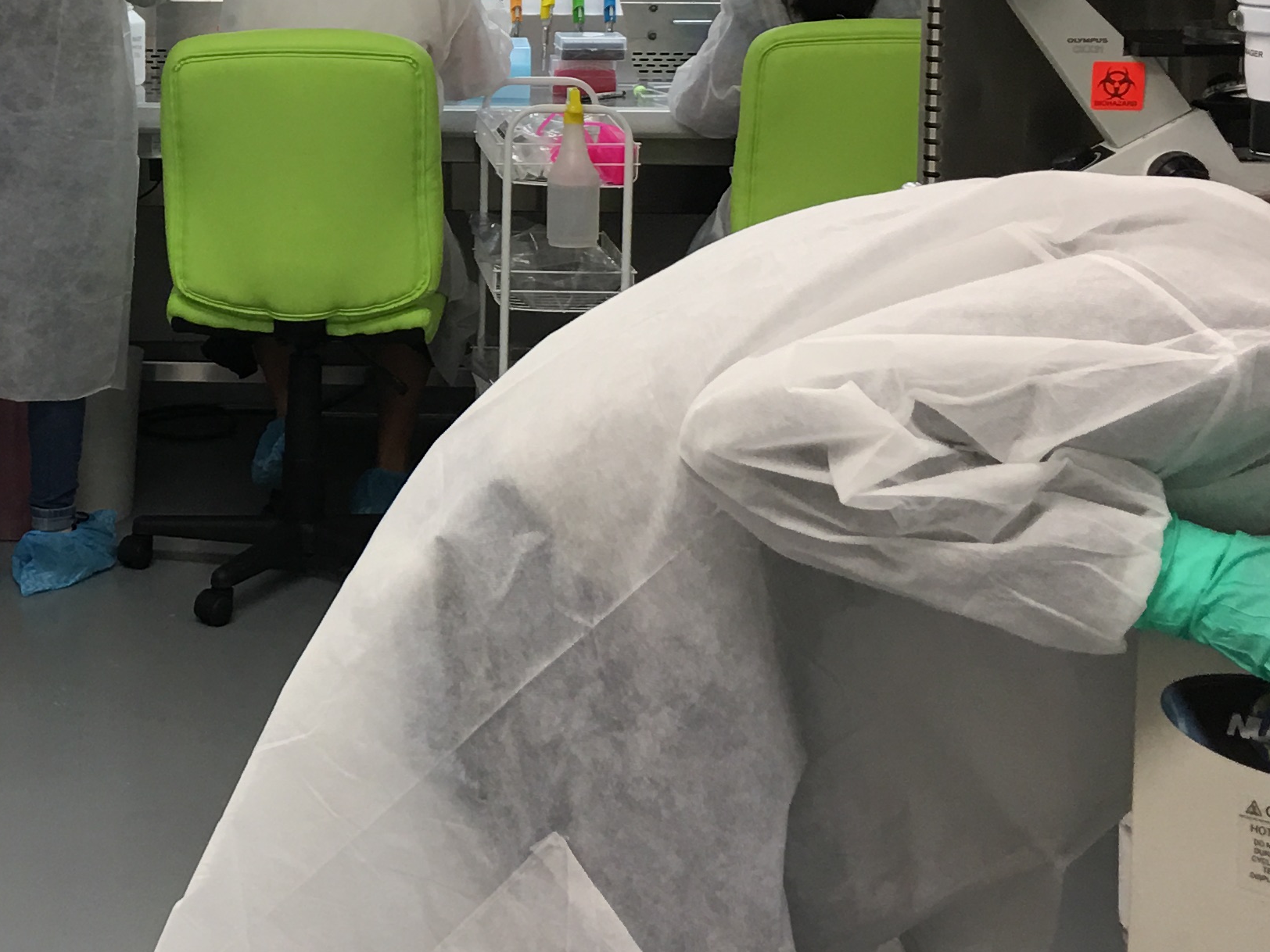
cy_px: 123
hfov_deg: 25.4
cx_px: -61
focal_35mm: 72
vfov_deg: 20.1
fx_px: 2642
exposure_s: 1/30
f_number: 2.2
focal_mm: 4.15
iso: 25
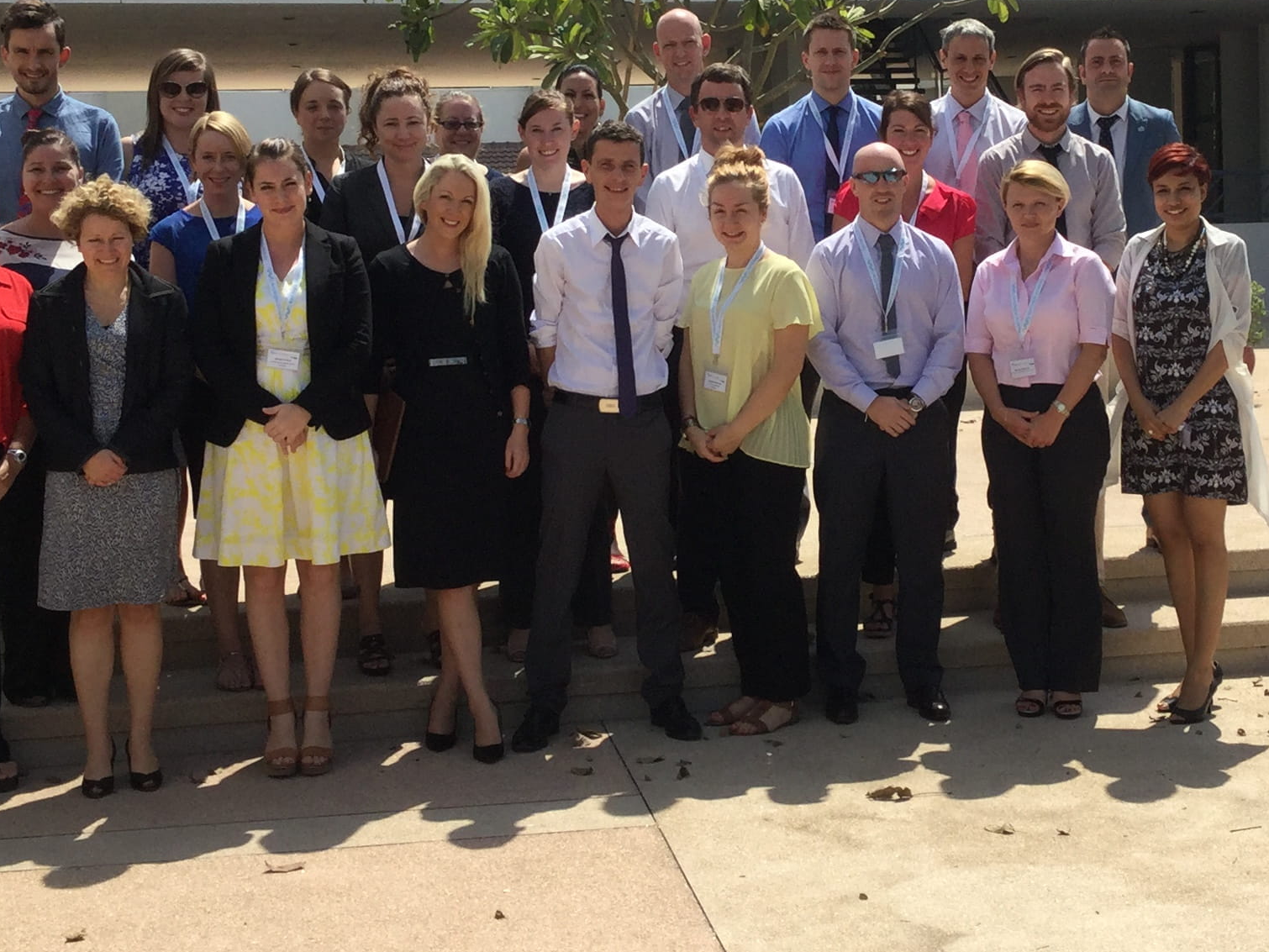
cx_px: 786
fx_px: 2457
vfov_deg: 21.8
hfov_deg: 28.9
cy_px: 252
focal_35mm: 67
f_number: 2.4
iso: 25
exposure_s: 1/1404
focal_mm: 3.3
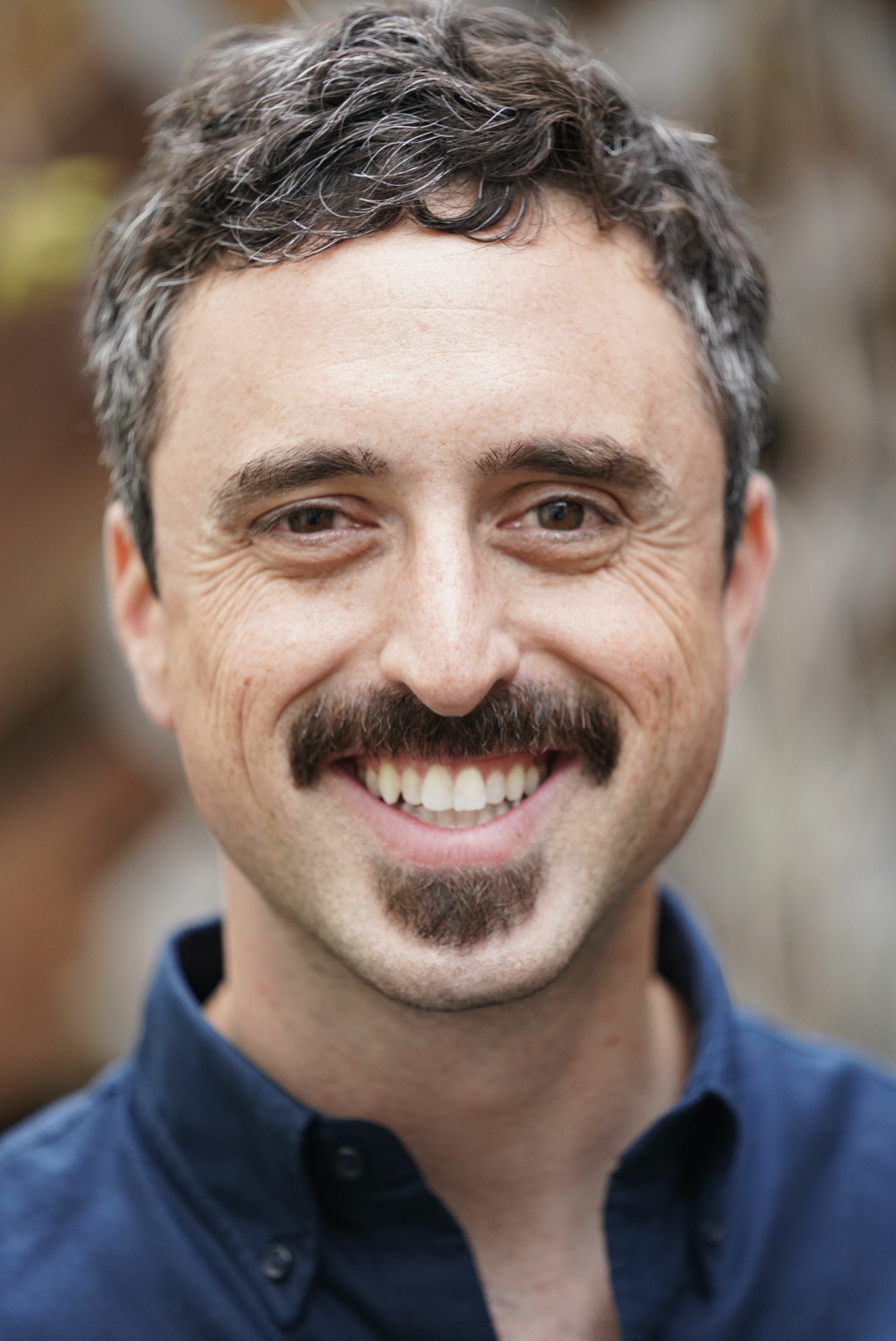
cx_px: 448
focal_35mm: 200
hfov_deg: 6.9
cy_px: 670
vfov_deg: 10.3
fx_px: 7453
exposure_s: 1/200
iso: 1000
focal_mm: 200
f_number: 2.8
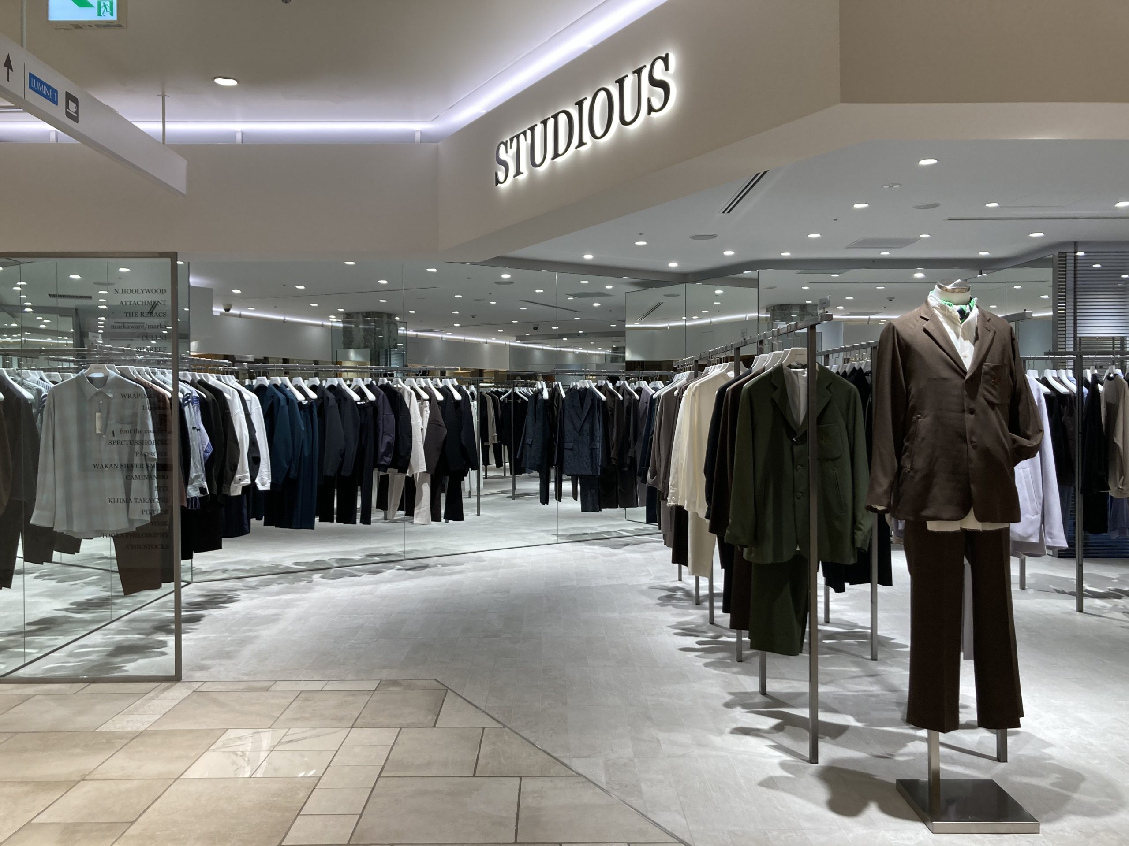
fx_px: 913
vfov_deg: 49.7
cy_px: 423
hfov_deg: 63.4
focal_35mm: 28
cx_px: 564
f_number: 1.8
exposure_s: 1/100
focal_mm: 3.99
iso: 50
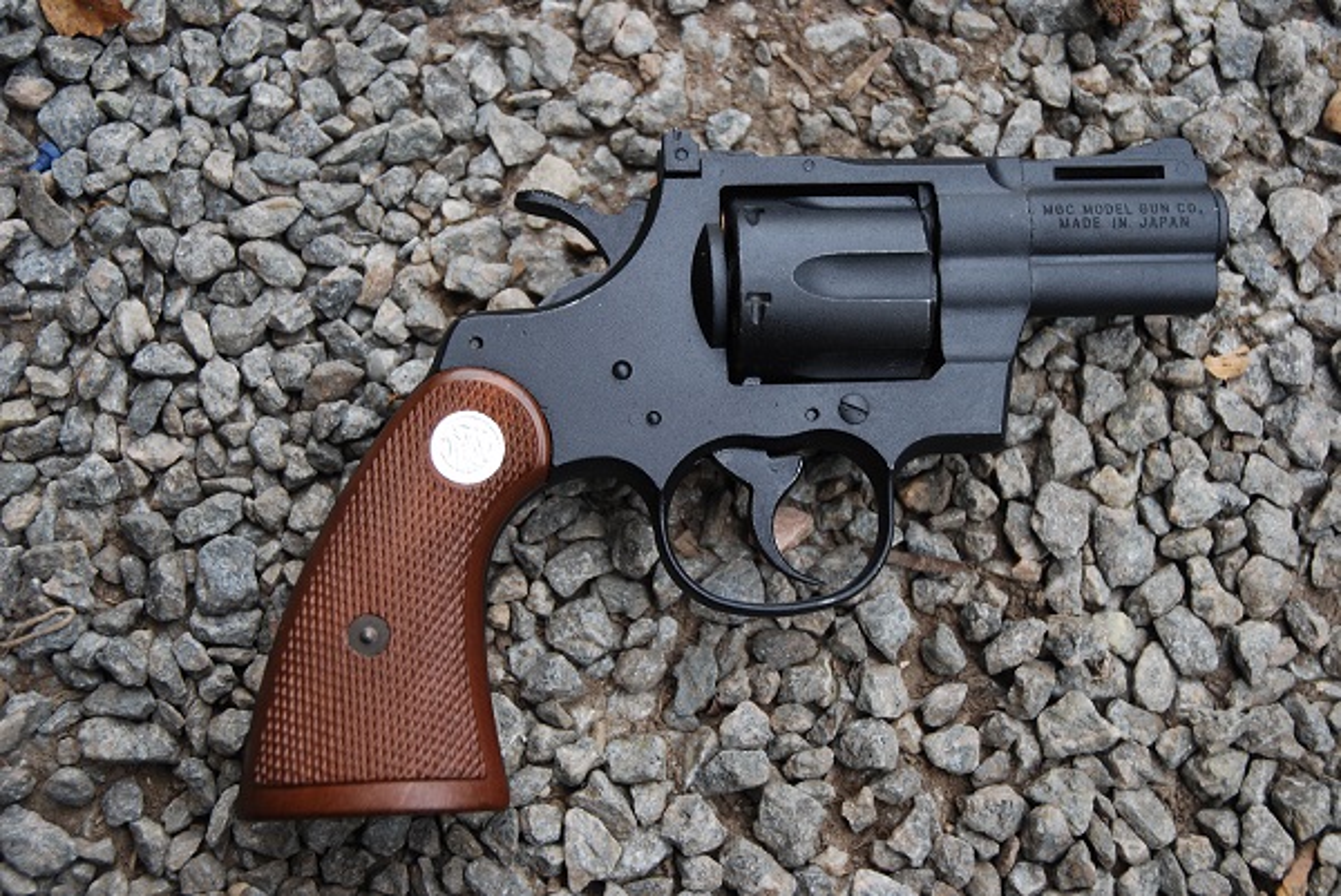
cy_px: 448
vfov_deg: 25.8
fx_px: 1957
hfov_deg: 37.8
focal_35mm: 52
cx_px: 670
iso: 200
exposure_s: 1/60
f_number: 4.2
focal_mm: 35
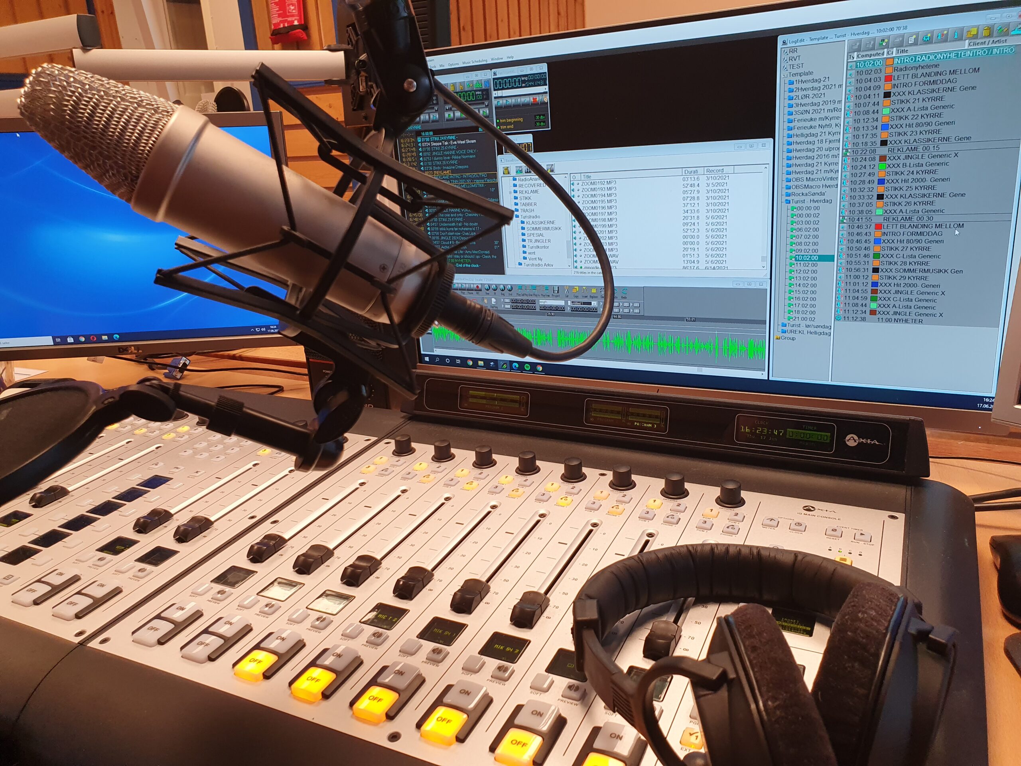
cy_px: 383
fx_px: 767
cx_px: 510
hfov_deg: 67.3
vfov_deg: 53.1
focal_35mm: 26
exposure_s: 1/100
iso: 100
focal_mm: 4.32
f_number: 2.4
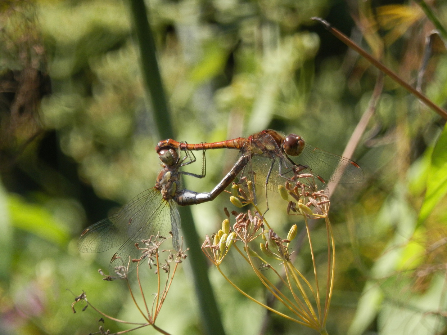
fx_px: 6457
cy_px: 168
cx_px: 224
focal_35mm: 500
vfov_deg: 3.0
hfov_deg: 4.0
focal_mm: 90
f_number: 6.9
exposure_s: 1/250
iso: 160
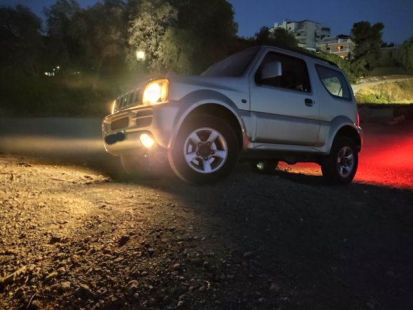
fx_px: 298
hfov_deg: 69.4
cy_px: 155
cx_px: 206
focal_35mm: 25
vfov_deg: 54.9
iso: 2500
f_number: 1.79
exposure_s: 1/5
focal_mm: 4.71
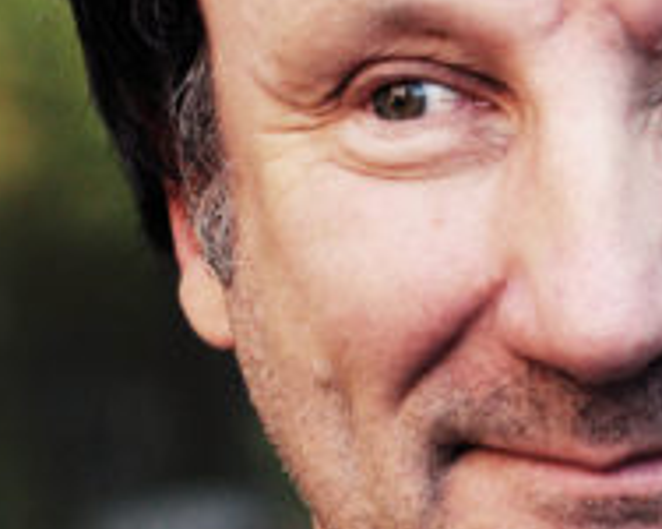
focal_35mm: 299
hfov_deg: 6.5
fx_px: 5852
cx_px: 620
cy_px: 83
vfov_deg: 5.2
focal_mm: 50
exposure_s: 1/800
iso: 500
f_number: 3.2
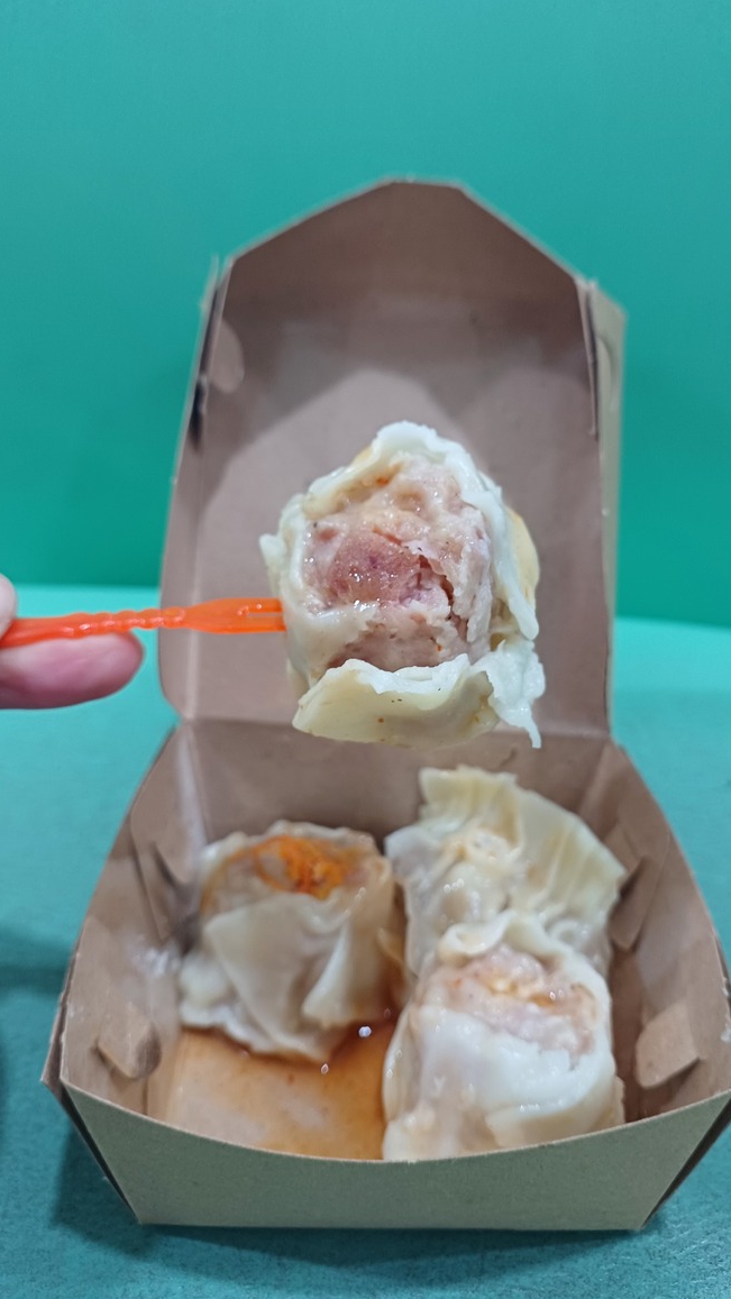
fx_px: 896
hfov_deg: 44.3
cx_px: 404
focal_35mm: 26
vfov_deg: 71.9
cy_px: 628
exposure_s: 1/25
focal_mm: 5.06
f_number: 1.8
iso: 400
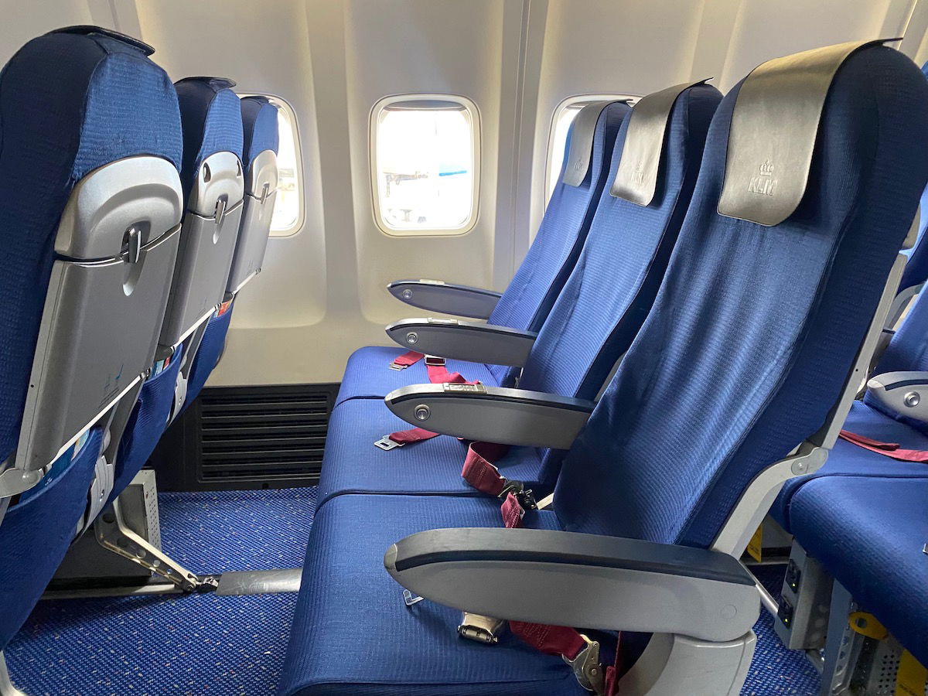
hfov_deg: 67.3
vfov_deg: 53.1
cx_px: 464
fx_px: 697
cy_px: 348
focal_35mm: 26
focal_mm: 4.25
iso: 320
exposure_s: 1/60
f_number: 1.8
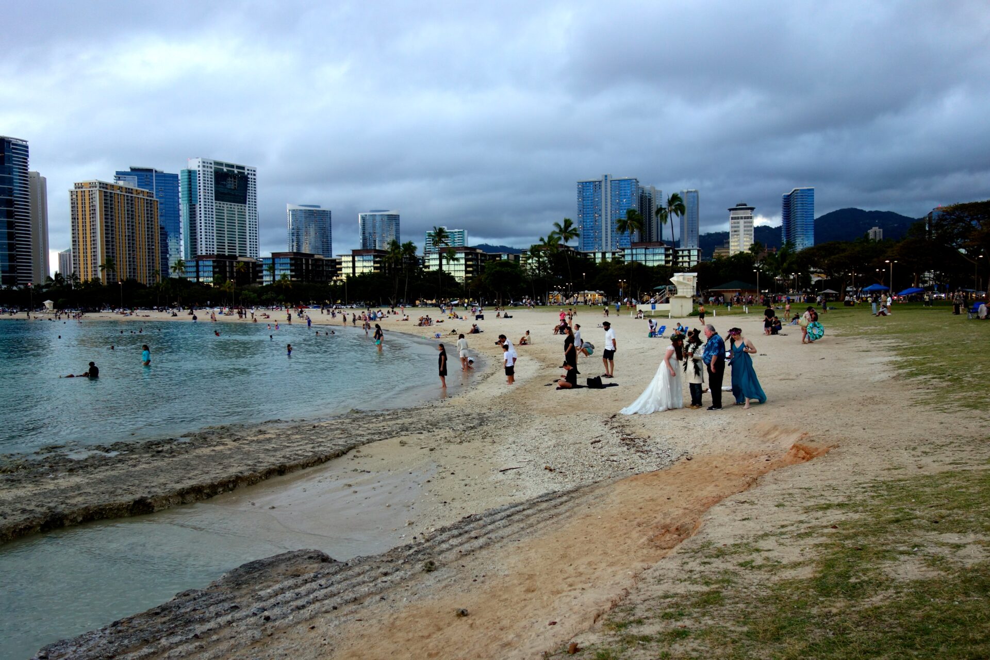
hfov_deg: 65.5
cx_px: 495
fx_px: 770
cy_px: 330
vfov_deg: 46.4
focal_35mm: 28
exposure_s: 1/100
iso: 125
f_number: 2
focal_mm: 10.4
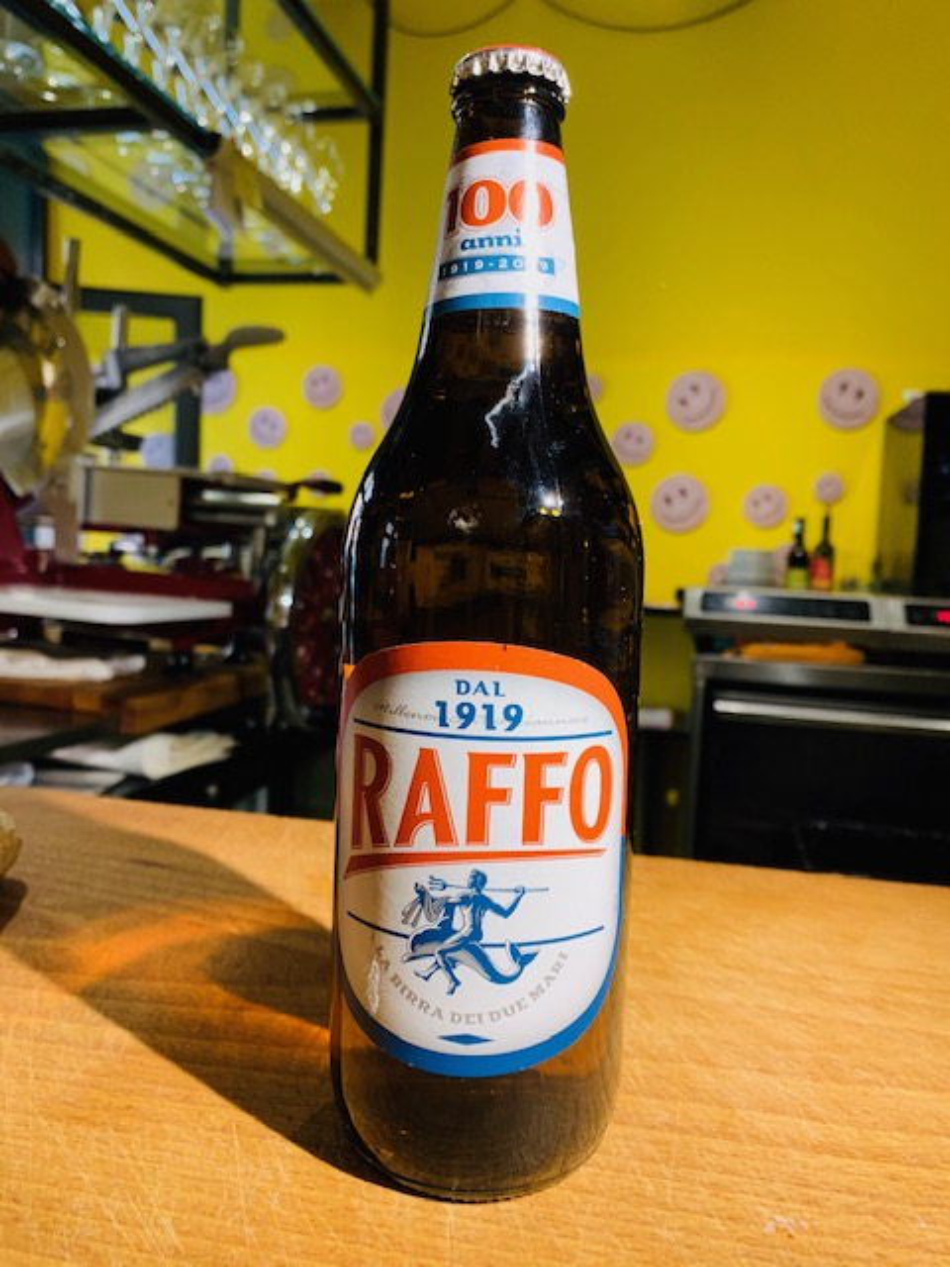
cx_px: 475
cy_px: 634
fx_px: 951
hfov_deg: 53.1
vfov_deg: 67.3
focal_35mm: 26
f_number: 1.8
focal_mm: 4.25
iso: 160
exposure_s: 1/50
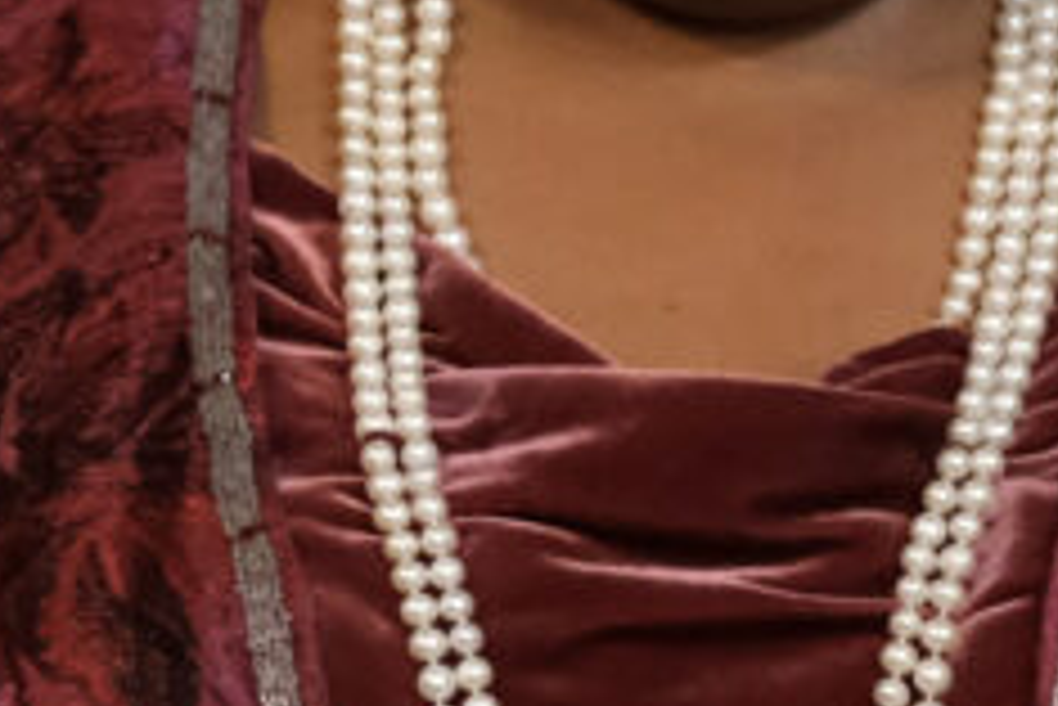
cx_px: -1148
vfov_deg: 2.5
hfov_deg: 3.7
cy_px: 378
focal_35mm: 549
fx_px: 16144
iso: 3200
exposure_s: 1/125
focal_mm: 56
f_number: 2
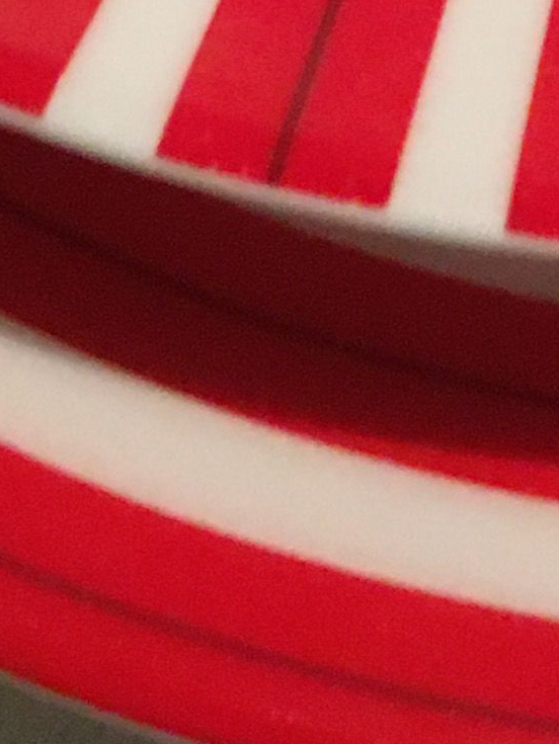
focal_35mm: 159
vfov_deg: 10.7
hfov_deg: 9.1
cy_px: -997
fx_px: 3421
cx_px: 863
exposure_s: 1/17
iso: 200
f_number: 2.2
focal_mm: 4.15
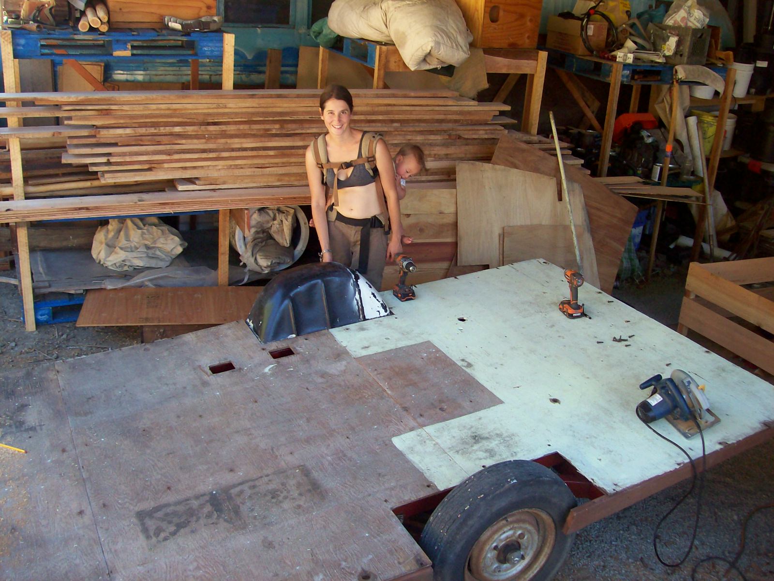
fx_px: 805
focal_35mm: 36
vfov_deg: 39.7
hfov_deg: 51.4
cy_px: 290
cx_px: 387
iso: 80
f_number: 2.7
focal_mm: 6
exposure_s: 1/64.8
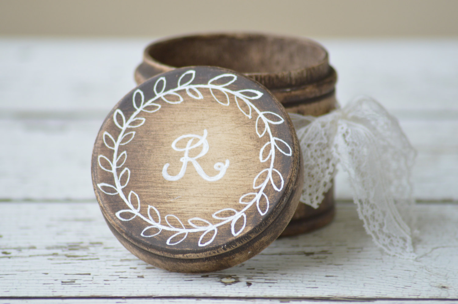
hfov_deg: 4.6
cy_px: 152
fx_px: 5719
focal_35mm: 450
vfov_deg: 3.0
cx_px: 229
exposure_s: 1/250
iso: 560
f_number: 5.6
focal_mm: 300
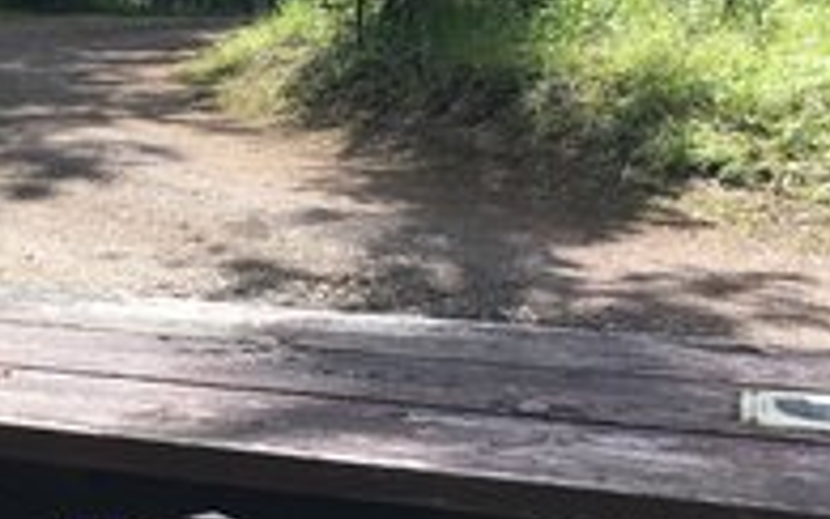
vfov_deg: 15.5
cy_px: 166
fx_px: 1901
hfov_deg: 22.2
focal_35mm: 84
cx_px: -240
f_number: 2.2
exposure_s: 1/836
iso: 25
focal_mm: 4.15
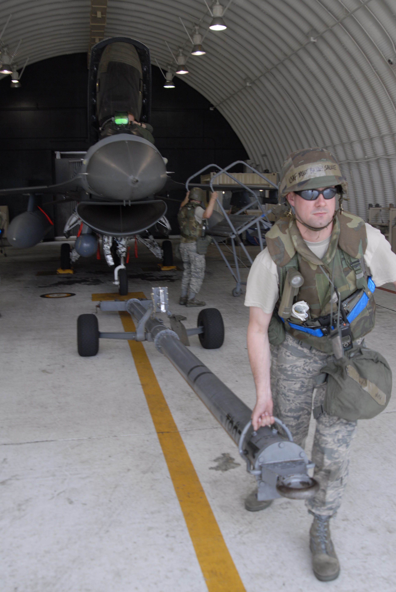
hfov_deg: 37.0
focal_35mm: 36
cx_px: 198
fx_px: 592
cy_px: 296
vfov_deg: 53.1
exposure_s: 1/100
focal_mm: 24
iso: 250
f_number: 5
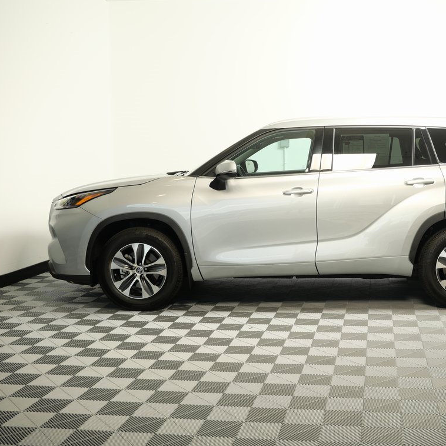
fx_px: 627
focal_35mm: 43
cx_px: 295
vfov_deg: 39.2
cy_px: 221
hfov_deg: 38.7
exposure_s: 1/100
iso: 250
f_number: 5
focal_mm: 18
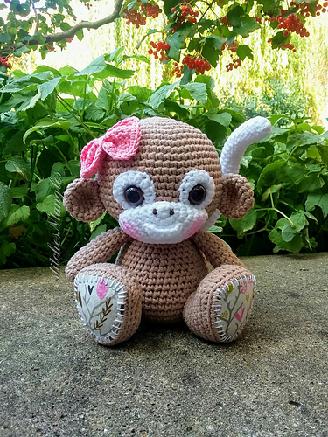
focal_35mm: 29
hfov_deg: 48.2
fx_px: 366
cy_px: 218
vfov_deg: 61.7
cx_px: 164
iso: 40
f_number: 1.9
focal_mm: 2.47
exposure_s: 1/141
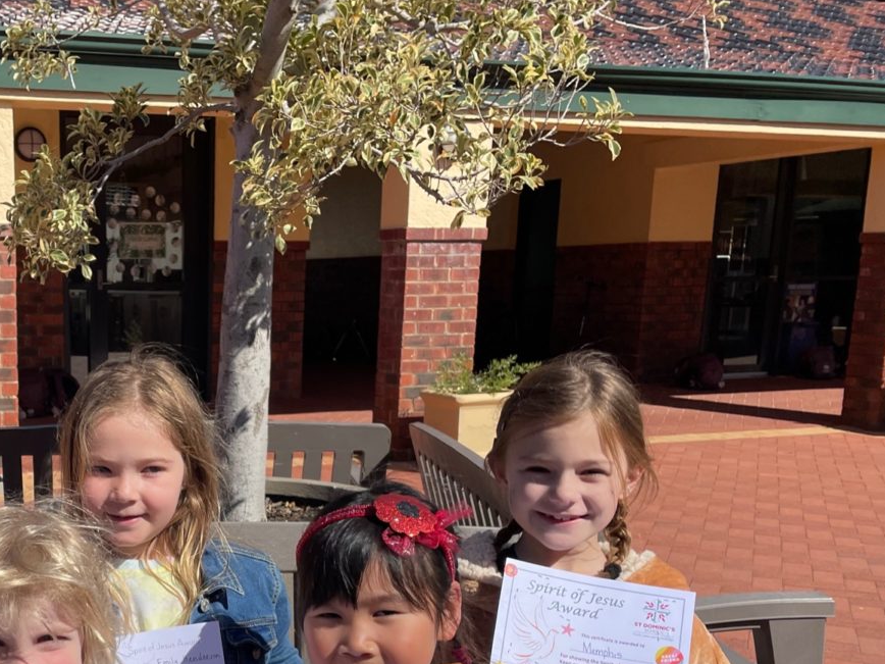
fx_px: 1176
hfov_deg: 39.4
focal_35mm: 46
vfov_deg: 30.4
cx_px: 158
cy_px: 569
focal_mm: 4.2
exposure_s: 1/4292
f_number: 1.6
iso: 32
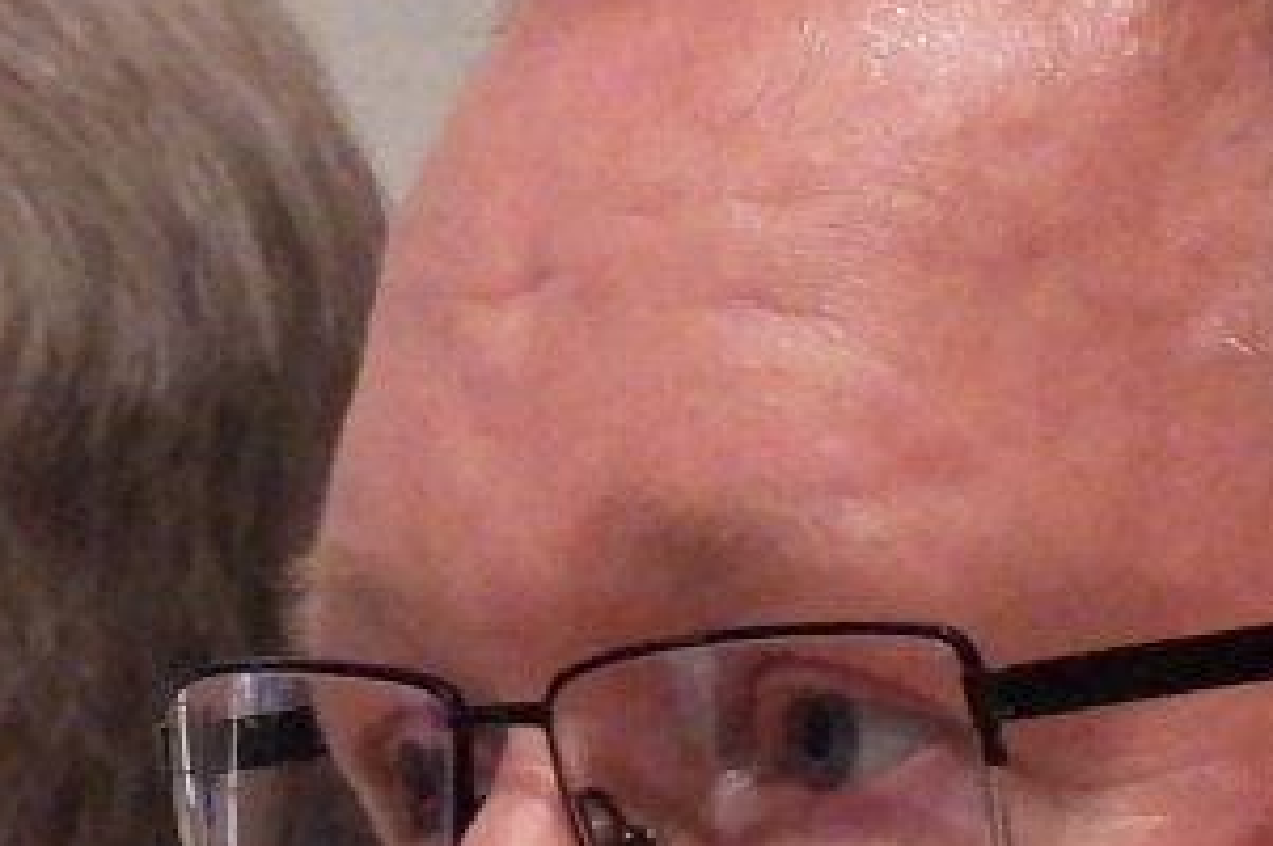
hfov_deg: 0.9
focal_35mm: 2242
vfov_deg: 0.6
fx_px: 79192
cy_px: 1455
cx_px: 423
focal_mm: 80.3
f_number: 5
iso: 1250
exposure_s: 1/20
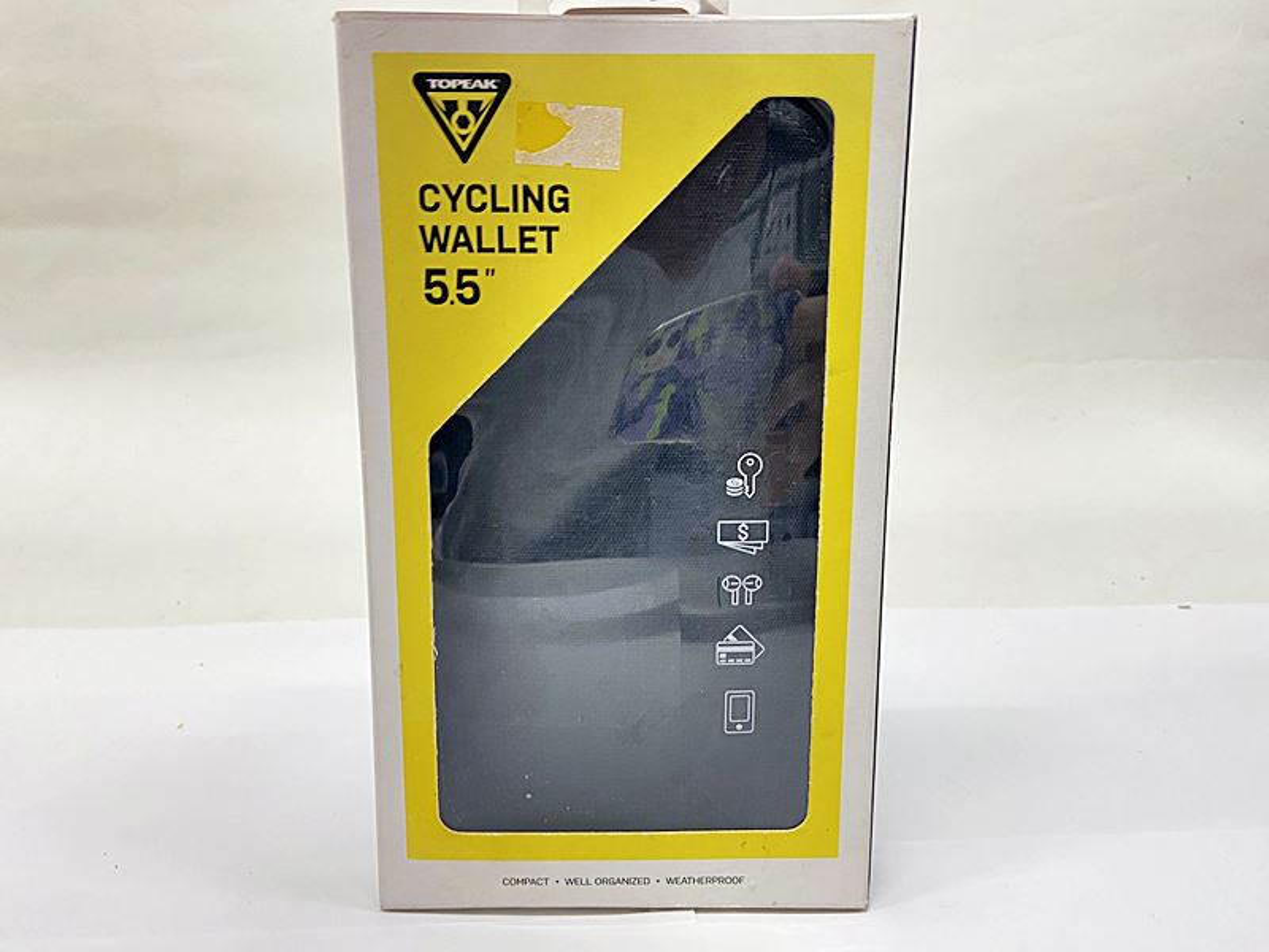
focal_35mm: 26
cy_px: 476
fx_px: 953
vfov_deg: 53.1
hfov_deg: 67.3
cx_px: 634
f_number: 1.8
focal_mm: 4.25
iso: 100
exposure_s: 1/50
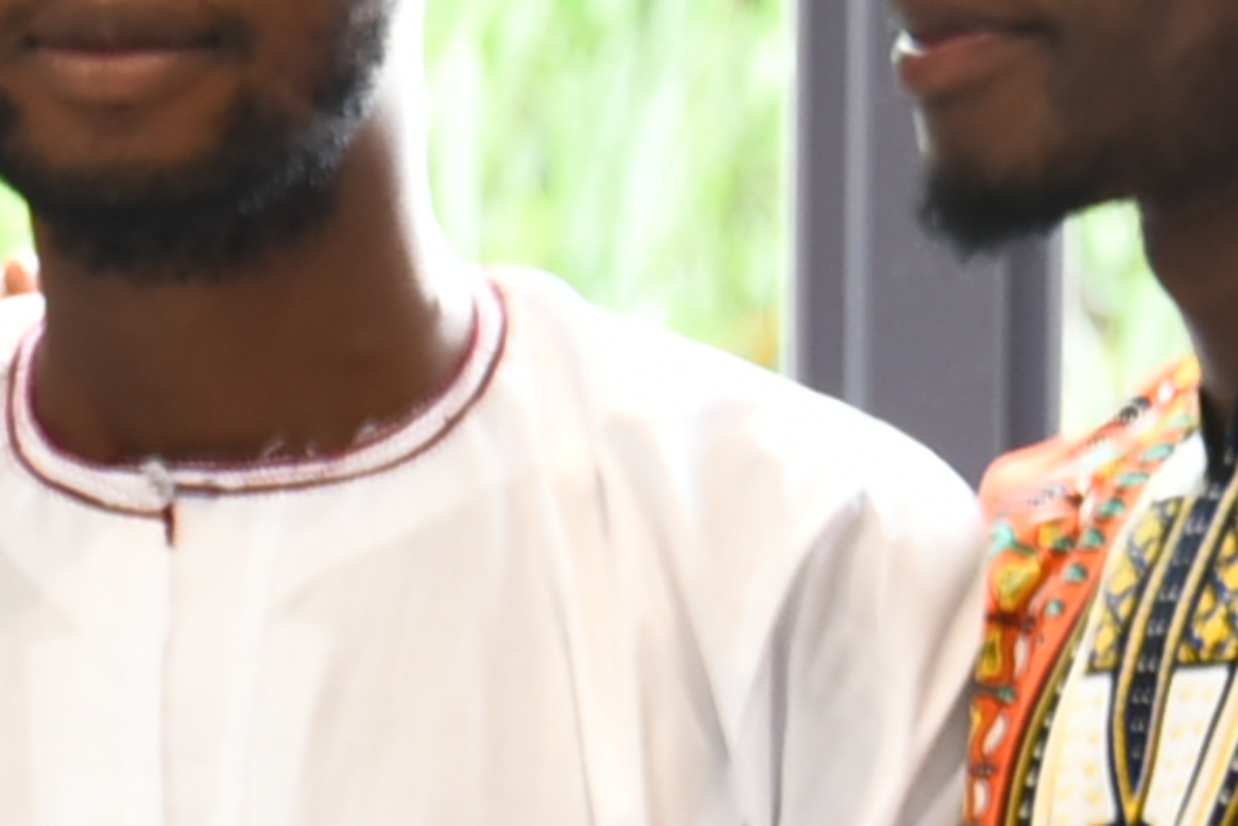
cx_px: -1188
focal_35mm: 693
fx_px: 23836
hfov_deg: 3.0
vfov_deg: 2.0
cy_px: 1290
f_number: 5.3
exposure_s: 1/20
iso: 560
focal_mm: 112
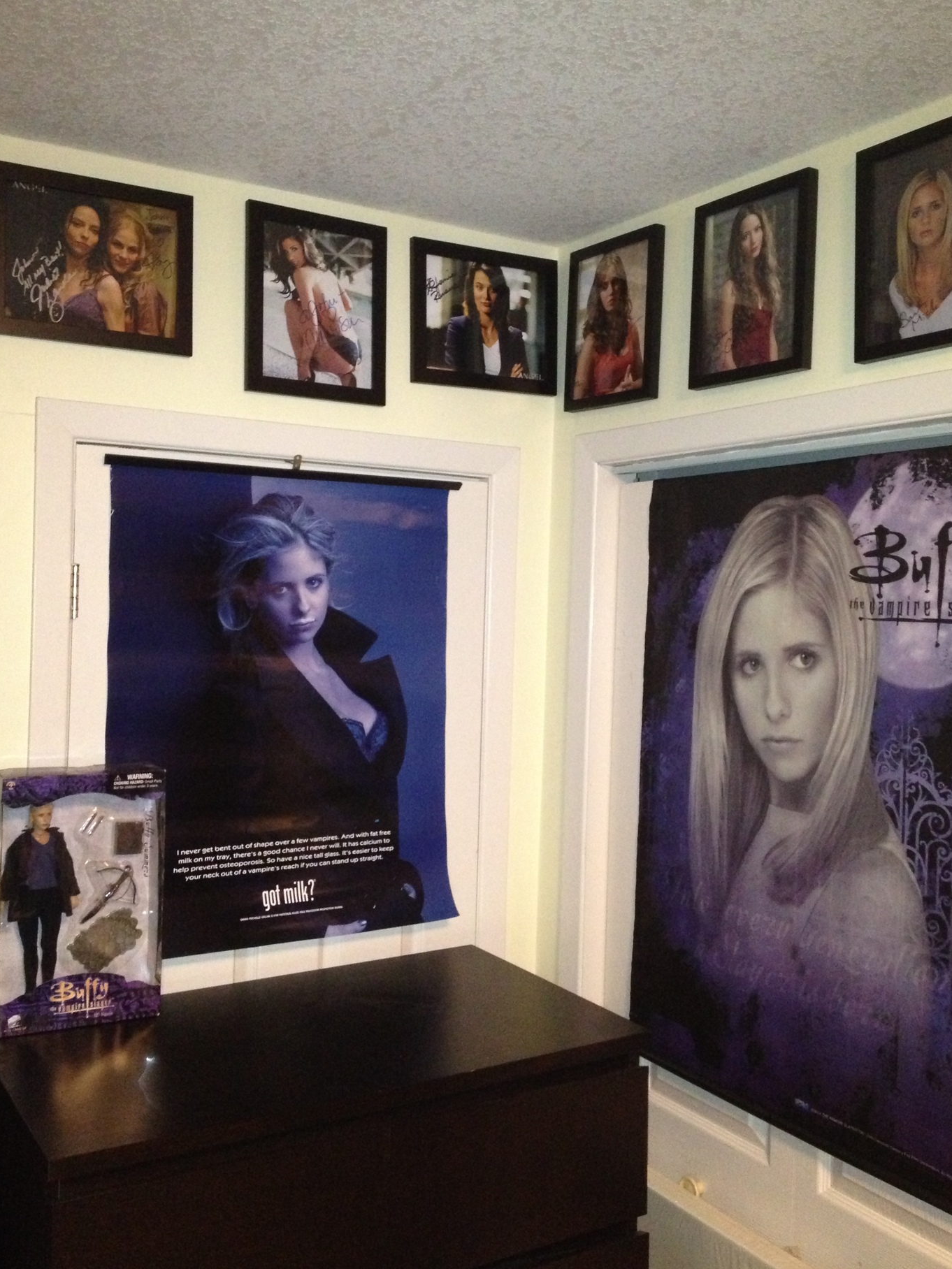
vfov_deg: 50.1
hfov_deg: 38.7
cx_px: 485
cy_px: 604
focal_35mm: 37
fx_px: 1357
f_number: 2.4
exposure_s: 1/16
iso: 500
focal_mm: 4.28
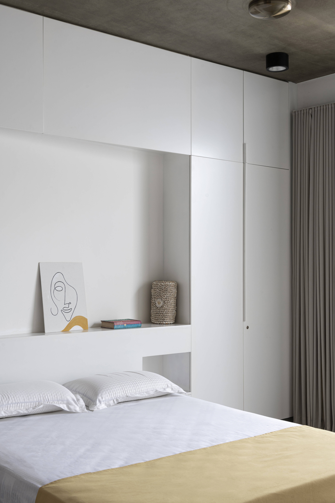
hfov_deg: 29.9
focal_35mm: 45
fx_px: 628
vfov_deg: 43.6
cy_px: 252
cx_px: 168
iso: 100
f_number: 11
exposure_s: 2.5
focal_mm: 45
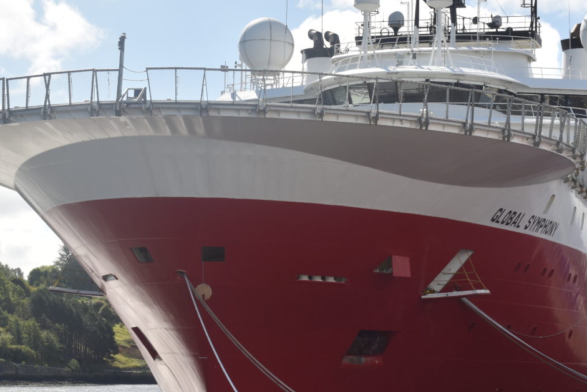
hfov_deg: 21.9
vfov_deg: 14.7
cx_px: 324
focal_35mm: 93
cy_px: 215
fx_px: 1517
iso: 100
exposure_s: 1/320
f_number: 9
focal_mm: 38
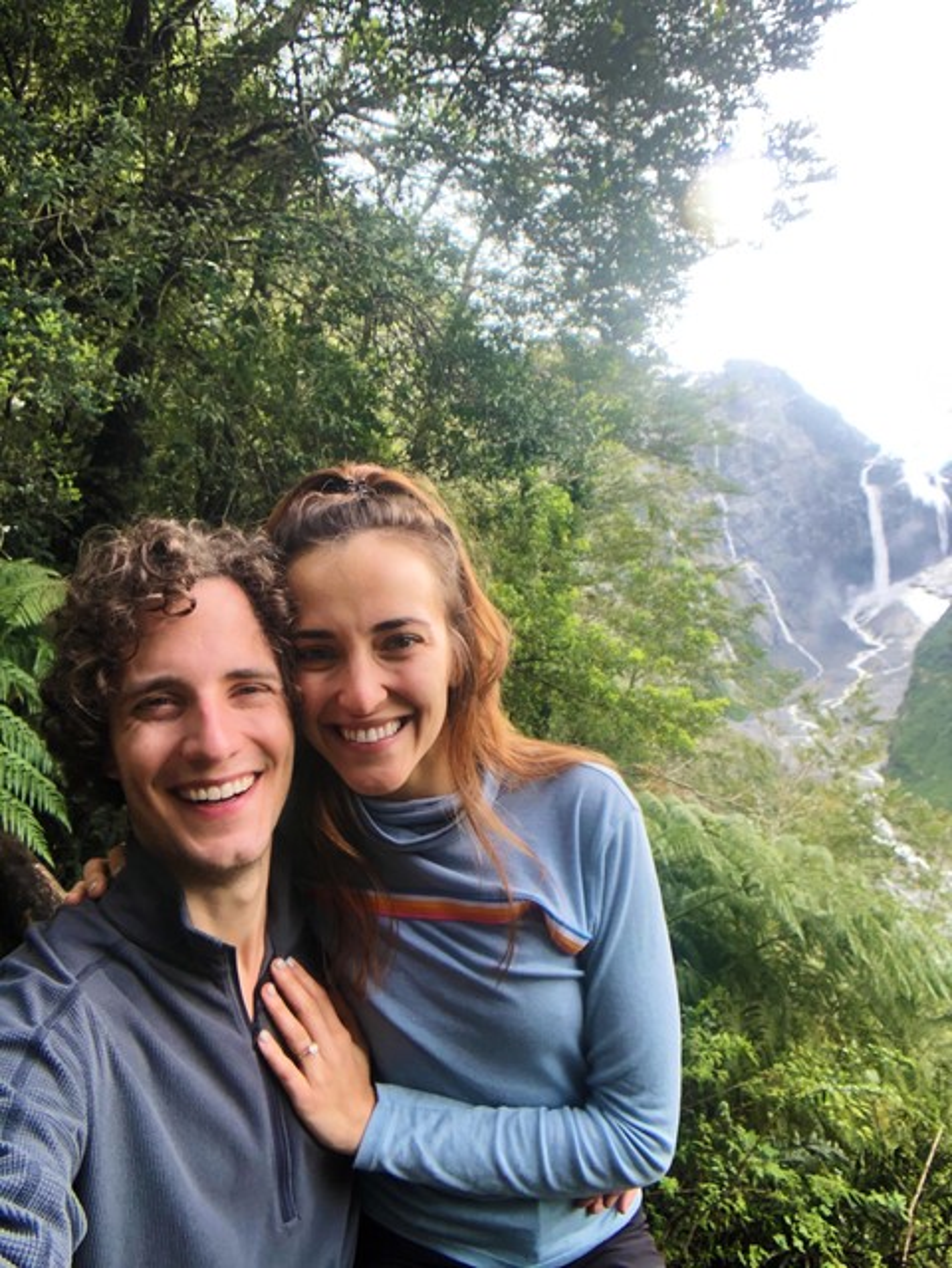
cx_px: 476
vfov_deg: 56.8
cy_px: 634
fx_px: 1172
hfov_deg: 44.2
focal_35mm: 32
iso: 32
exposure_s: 1/120
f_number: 2.2
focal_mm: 2.87
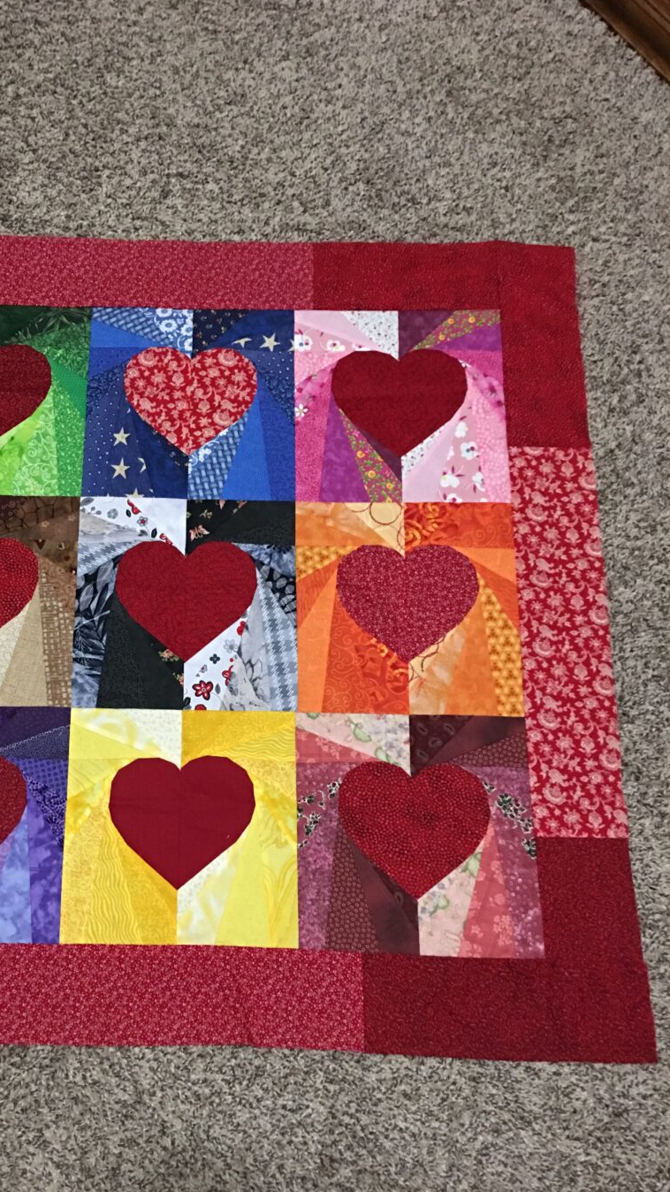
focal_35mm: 36
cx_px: 164
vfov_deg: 55.2
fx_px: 1137
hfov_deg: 32.2
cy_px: 656
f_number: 2.2
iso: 80
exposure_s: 1/4
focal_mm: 4.15
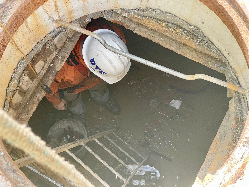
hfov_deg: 36.8
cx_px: 124
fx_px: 374
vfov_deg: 28.0
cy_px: 94
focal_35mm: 52
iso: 32
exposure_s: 1/99
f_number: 2
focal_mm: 6
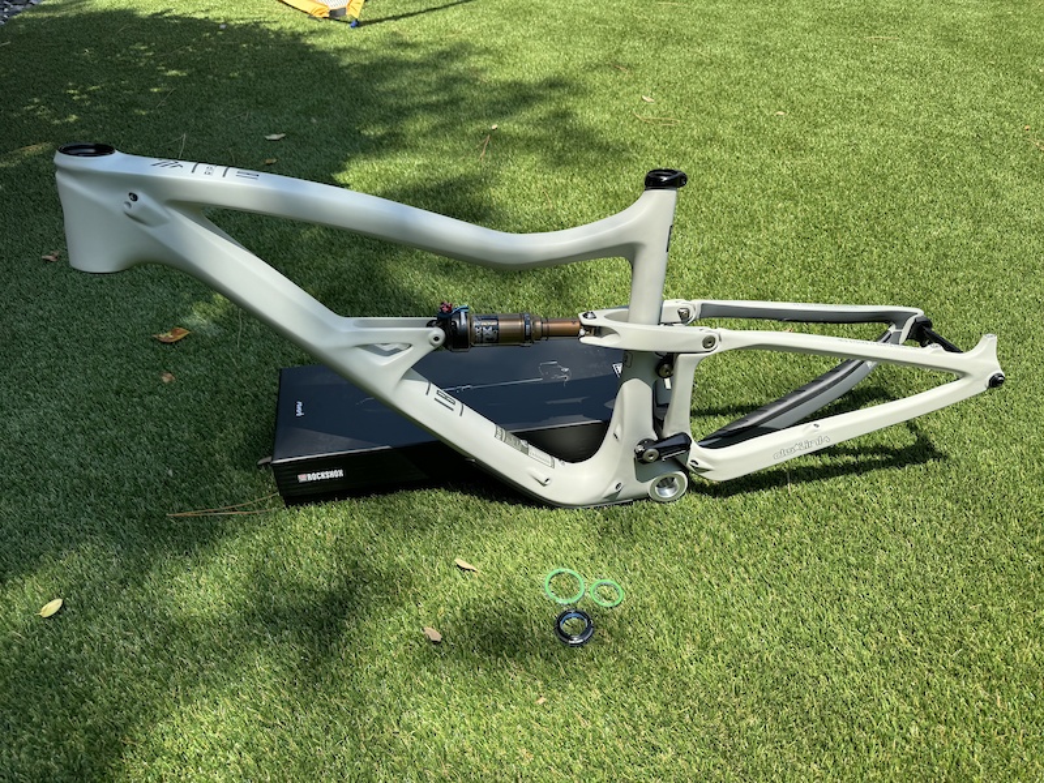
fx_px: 724
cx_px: 522
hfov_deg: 71.6
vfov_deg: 56.8
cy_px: 392
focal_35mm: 24
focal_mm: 6.76
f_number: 1.78
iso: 80
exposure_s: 1/2041
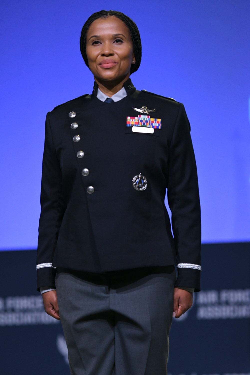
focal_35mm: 202
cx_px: 125
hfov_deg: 6.8
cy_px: 188
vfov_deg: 10.2
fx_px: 2109
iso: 2000
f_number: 3.2
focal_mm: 135
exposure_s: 1/500
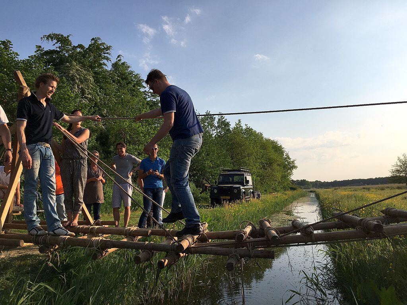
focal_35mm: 29
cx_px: 204
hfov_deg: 61.7
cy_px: 152
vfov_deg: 48.2
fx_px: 341
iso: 25
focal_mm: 4.15
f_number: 2.2
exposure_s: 1/2024
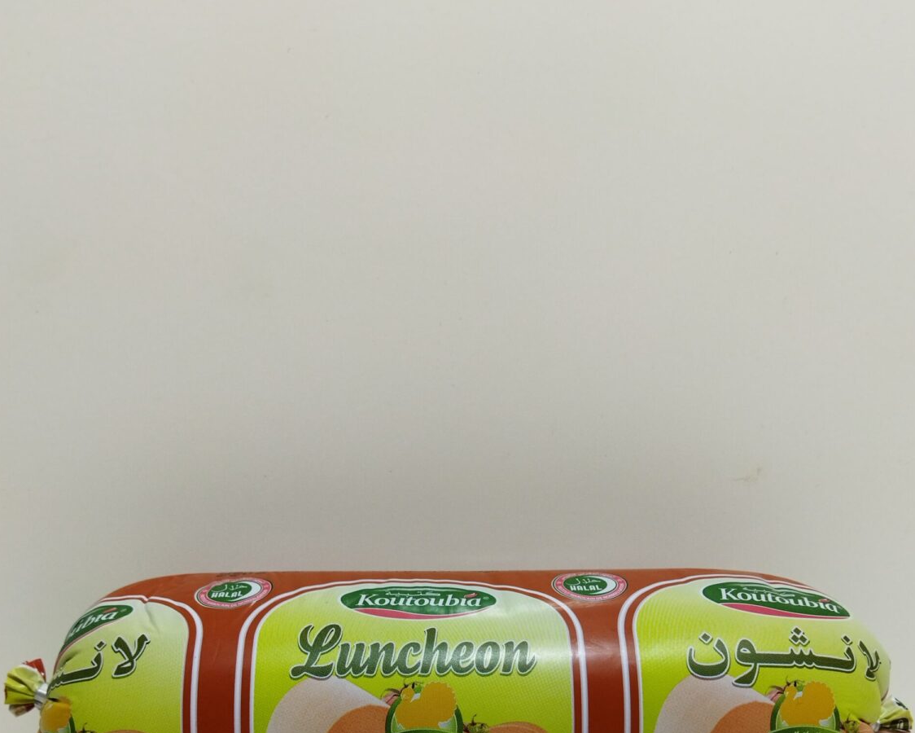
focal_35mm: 36
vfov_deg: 39.4
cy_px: 599
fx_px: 975
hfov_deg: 50.3
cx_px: 450
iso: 100
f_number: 1.79
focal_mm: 4.71
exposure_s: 1/106
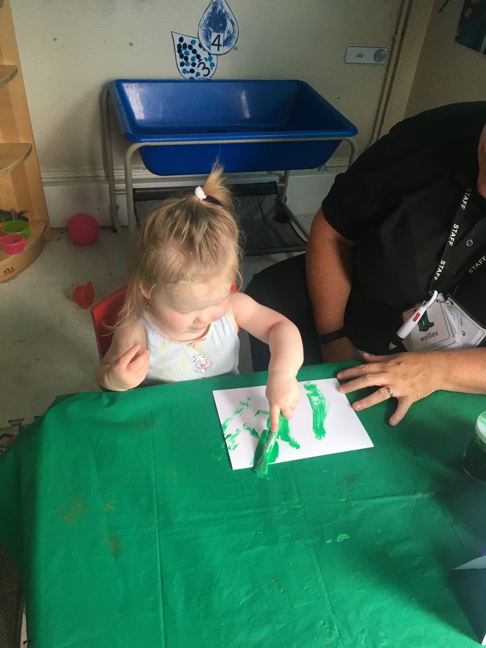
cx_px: 243
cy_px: 324
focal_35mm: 29
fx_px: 543
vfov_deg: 61.7
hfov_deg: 48.2
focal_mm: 4.15
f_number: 2.2
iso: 40
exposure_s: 1/33
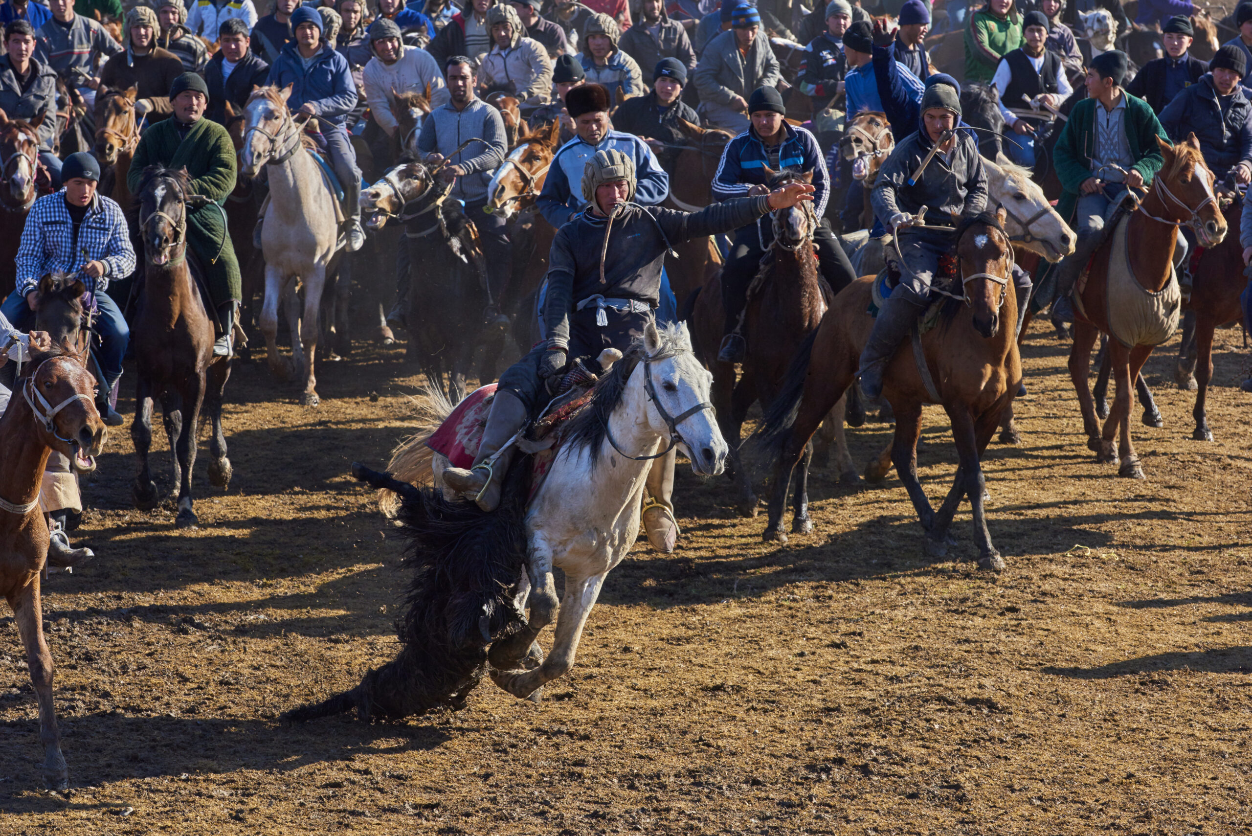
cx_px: 626
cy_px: 418
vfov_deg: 8.6
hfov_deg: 12.8
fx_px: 5566
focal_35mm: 160
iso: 400
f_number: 10
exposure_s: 1/800
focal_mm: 160
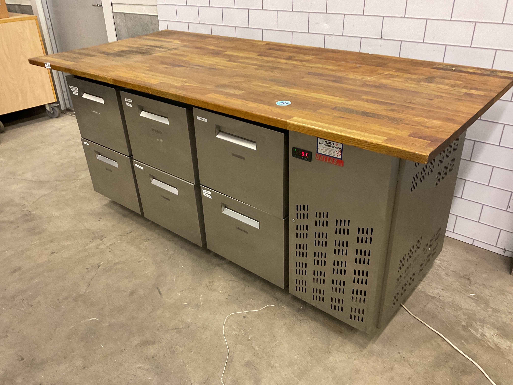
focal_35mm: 29
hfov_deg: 61.7
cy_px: 192
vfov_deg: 48.2
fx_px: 430
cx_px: 256
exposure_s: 1/50
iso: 125
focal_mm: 3
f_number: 1.8
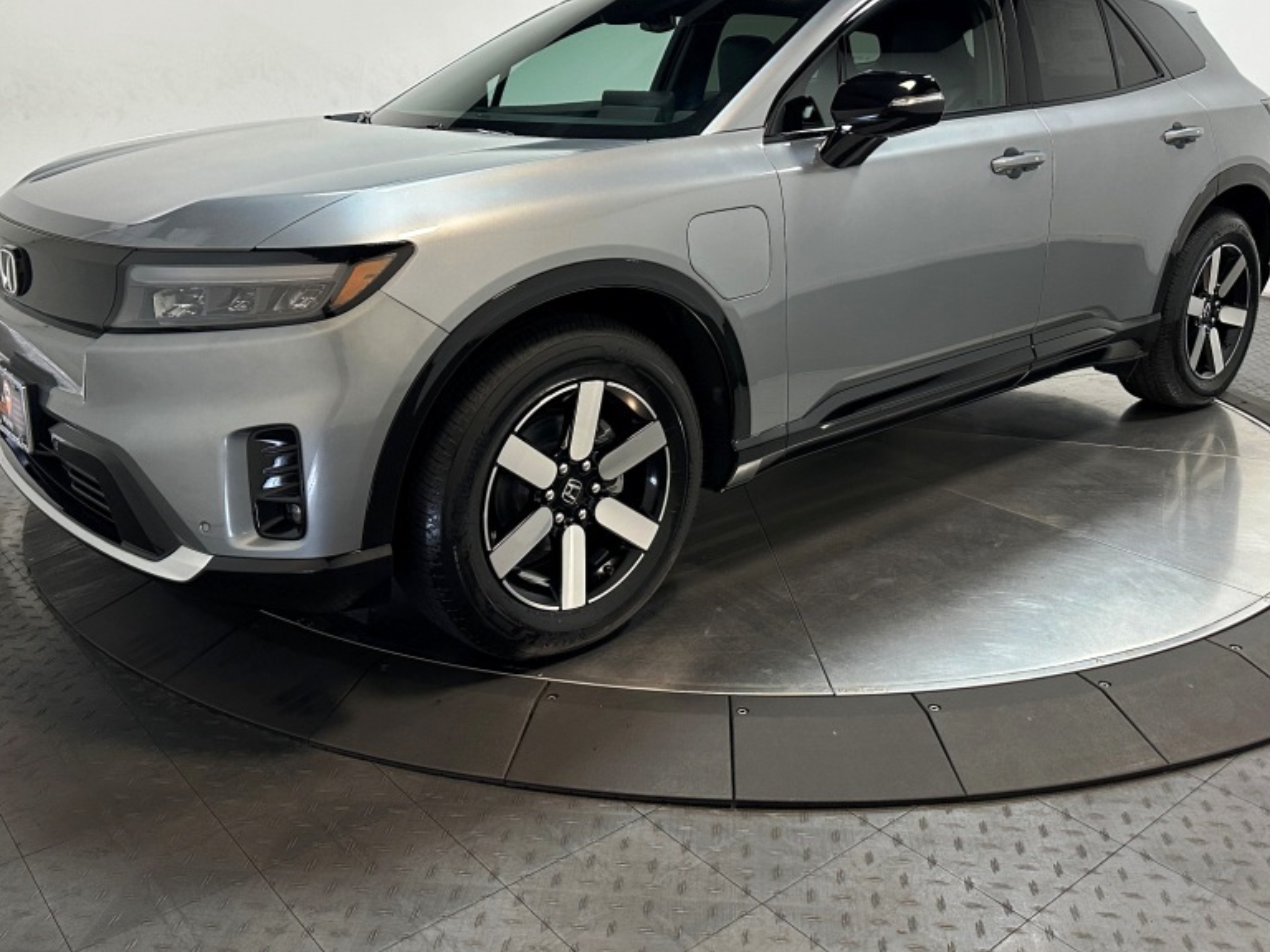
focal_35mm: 32
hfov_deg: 56.8
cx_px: 630
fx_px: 1174
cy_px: 339
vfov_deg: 43.7
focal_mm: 6.86
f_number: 1.78
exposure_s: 1/60
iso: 250
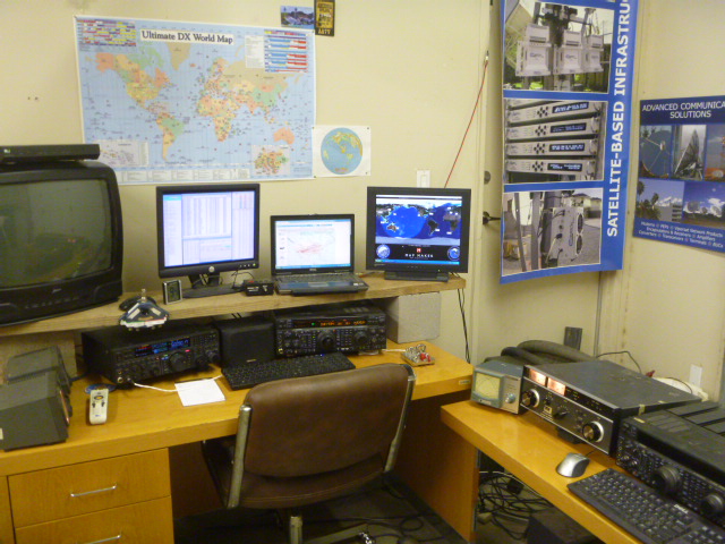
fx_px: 649
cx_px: 362
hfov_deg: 58.4
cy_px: 272
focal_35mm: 31
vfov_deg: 45.4
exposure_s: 1/8
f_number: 4.2
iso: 400
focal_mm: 5.5
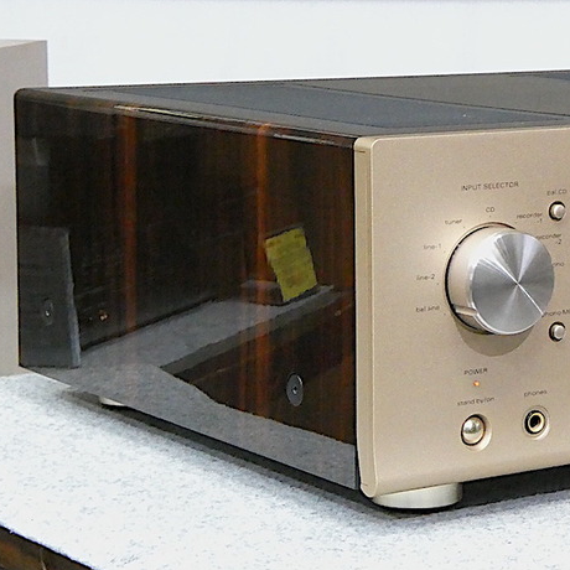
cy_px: 227
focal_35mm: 120
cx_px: 561
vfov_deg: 14.5
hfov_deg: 14.3
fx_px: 2236
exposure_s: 1/10
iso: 1600
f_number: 6.3
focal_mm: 11.7
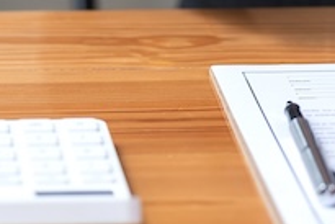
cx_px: 309
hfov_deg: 6.2
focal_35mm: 332
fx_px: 3092
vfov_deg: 4.1
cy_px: -167
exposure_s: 1/200
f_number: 2.8
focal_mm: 85
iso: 250
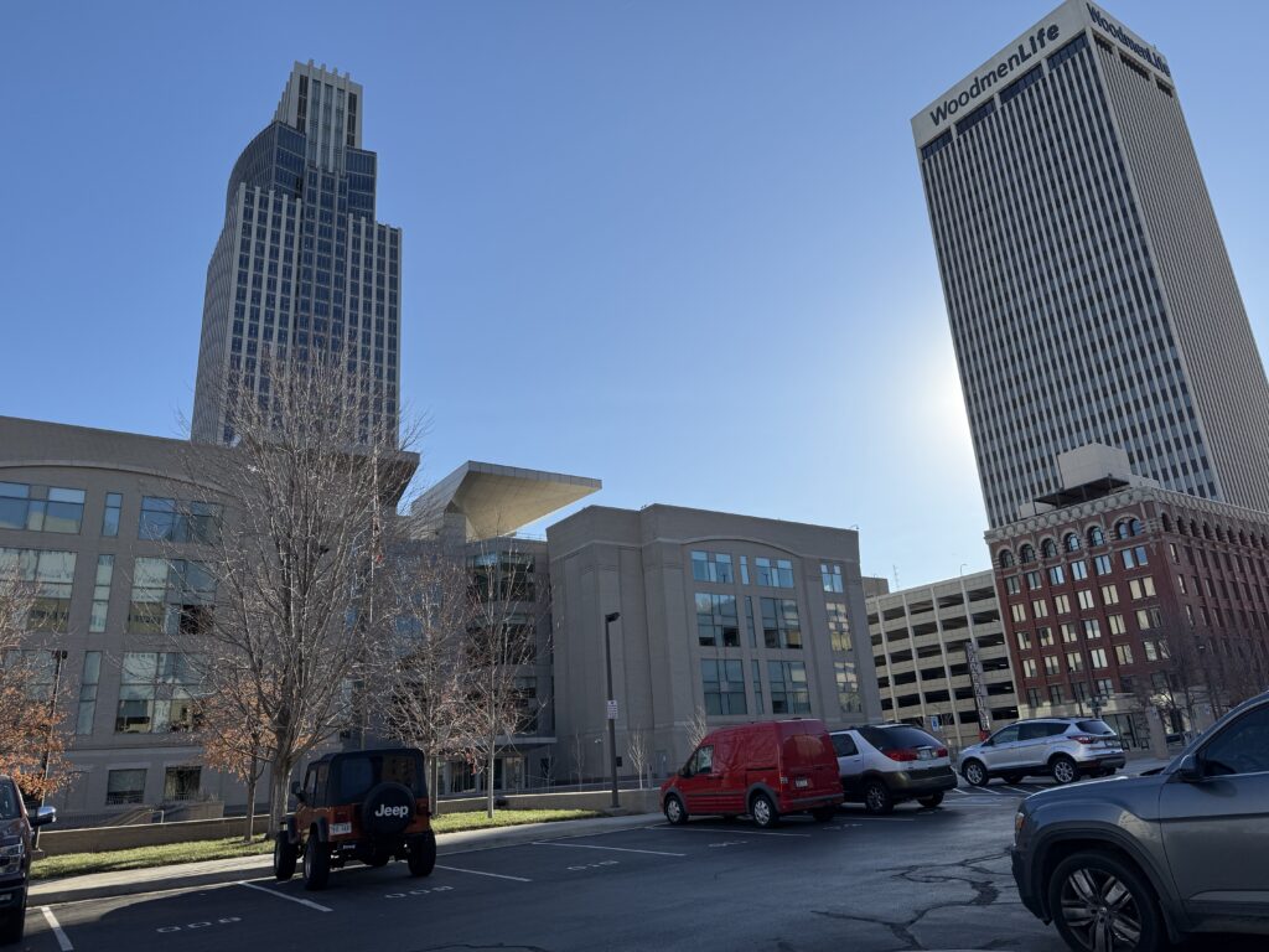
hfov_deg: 71.6
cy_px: 476
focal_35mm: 24
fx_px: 880
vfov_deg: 56.8
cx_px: 634
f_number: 1.78
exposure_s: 1/4975
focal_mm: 6.76
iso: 80
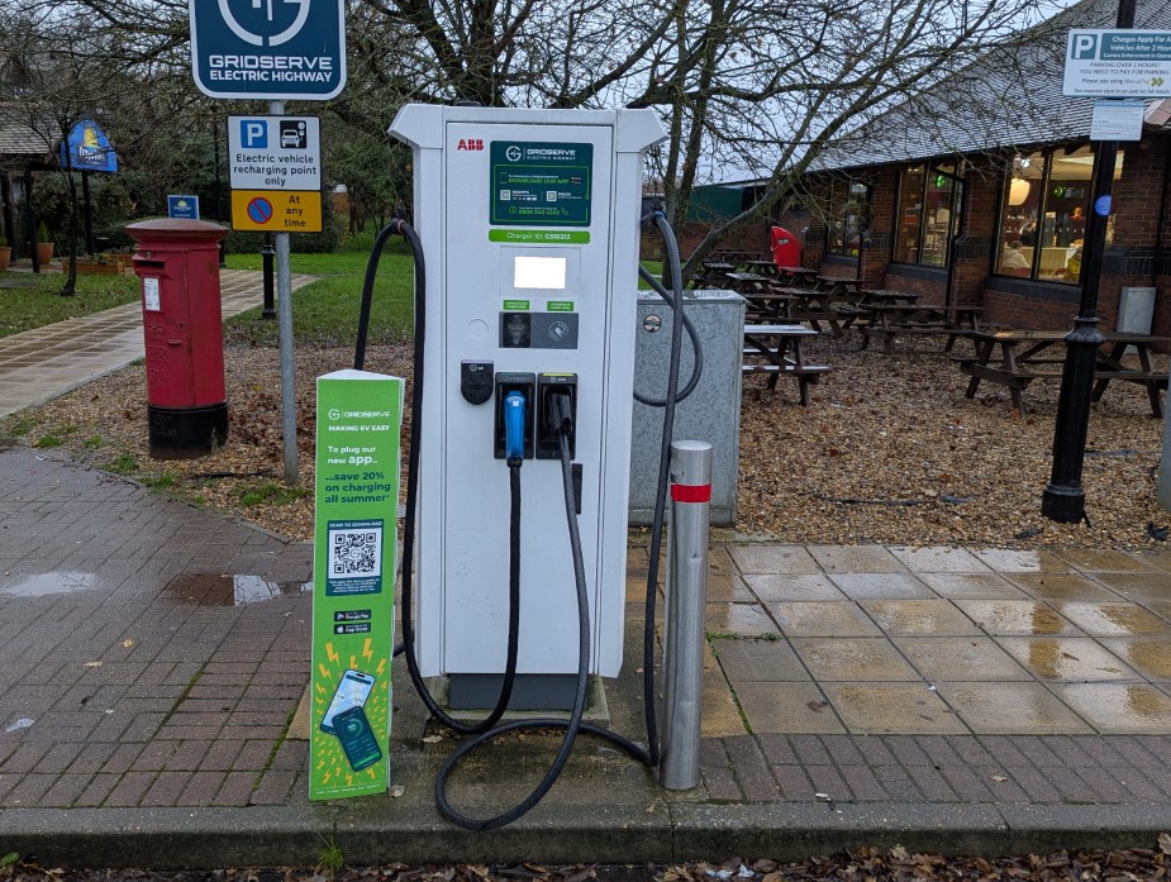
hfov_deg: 58.2
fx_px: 1050
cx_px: 531
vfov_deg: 45.6
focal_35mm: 31
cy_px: 437
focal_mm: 6.81
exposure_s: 1/32
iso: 47
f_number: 1.85
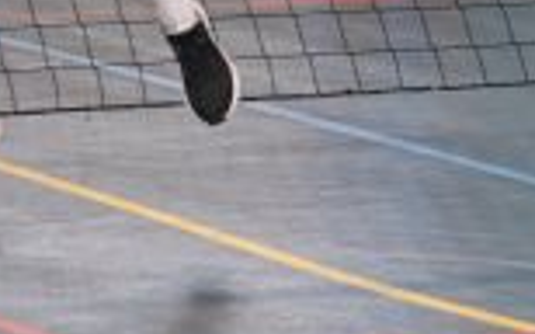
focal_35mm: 370
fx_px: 5391
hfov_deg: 5.6
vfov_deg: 3.5
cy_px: -456
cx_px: -153
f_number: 2.8
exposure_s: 1/250
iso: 400
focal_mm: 70
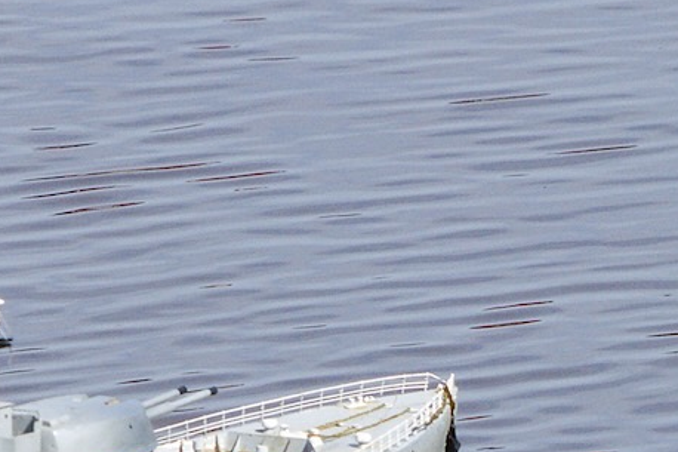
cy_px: 529
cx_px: -124
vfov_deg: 1.6
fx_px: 15795
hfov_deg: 2.5
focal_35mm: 839
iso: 400
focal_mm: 200
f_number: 9
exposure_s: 1/1250
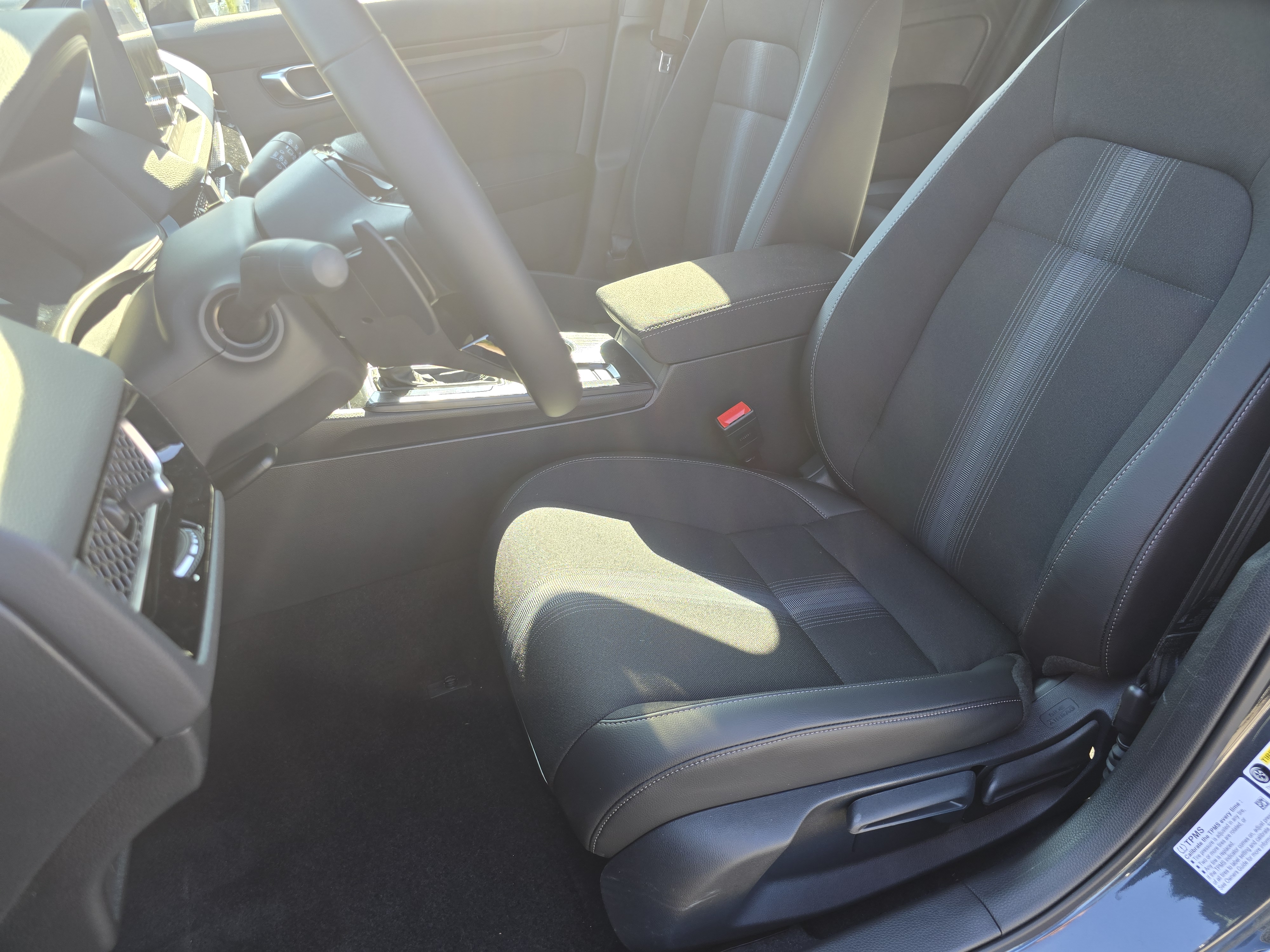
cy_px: 476
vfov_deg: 58.9
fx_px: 844
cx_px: 635
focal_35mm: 23
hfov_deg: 73.9
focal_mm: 6.3
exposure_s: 1/120
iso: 50
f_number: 1.7
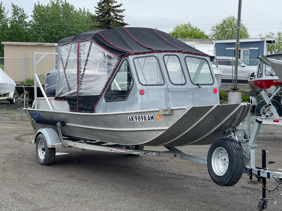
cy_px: 106
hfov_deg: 30.3
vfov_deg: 22.9
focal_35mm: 64
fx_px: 521
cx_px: 141
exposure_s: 1/267
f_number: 2.2
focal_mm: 7.5
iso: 20
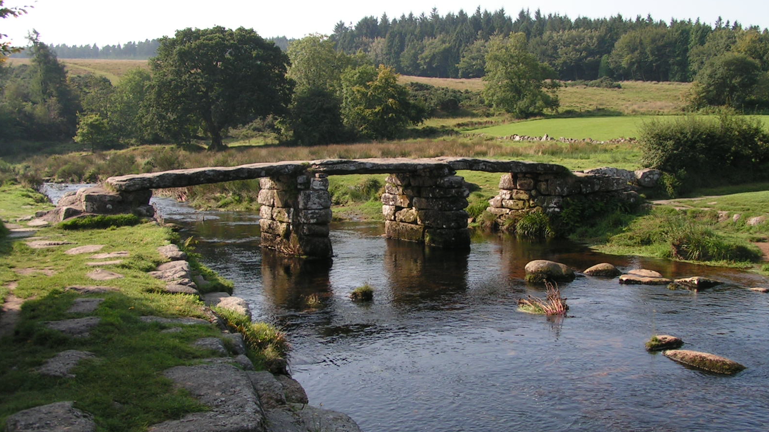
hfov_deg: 48.4
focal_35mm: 42
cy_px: 224
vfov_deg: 28.3
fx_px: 856
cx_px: 388
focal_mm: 5.8
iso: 50
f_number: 5.6
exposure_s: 1/160
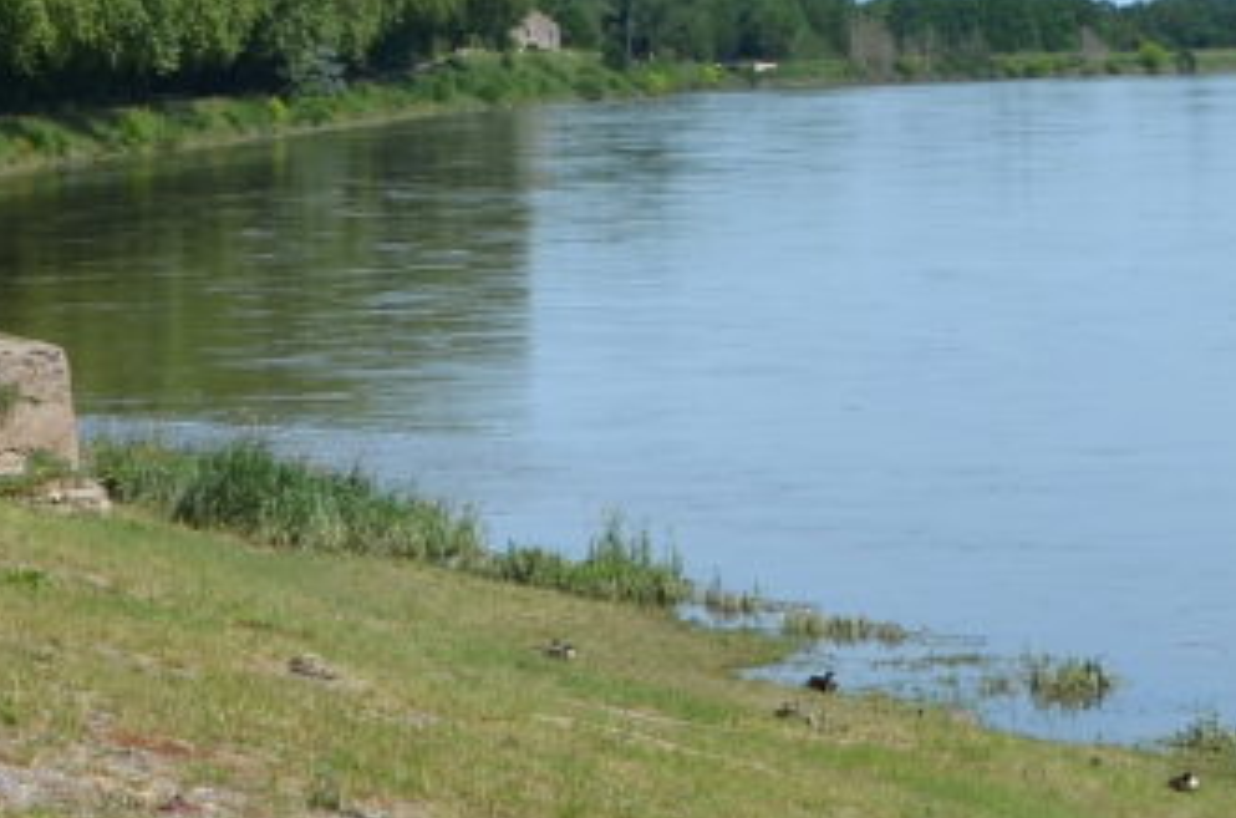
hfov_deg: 11.3
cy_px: -200
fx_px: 6199
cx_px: 1049
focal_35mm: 181
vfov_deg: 7.5
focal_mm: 26
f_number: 9
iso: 100
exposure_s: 1/400
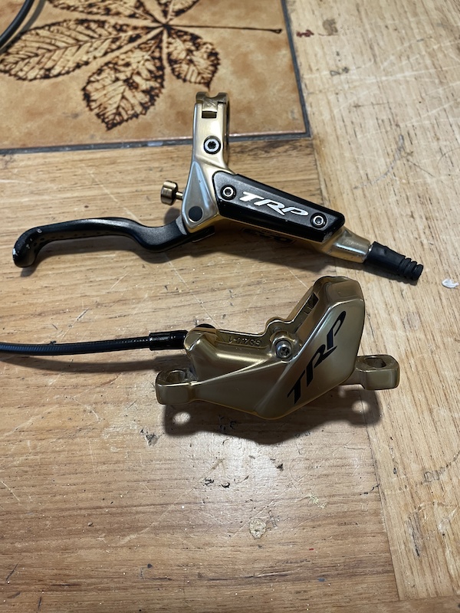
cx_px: 230
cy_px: 306
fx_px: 461
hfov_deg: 53.1
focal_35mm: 26
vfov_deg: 67.3
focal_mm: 4.2
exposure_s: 1/60
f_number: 1.6
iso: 160
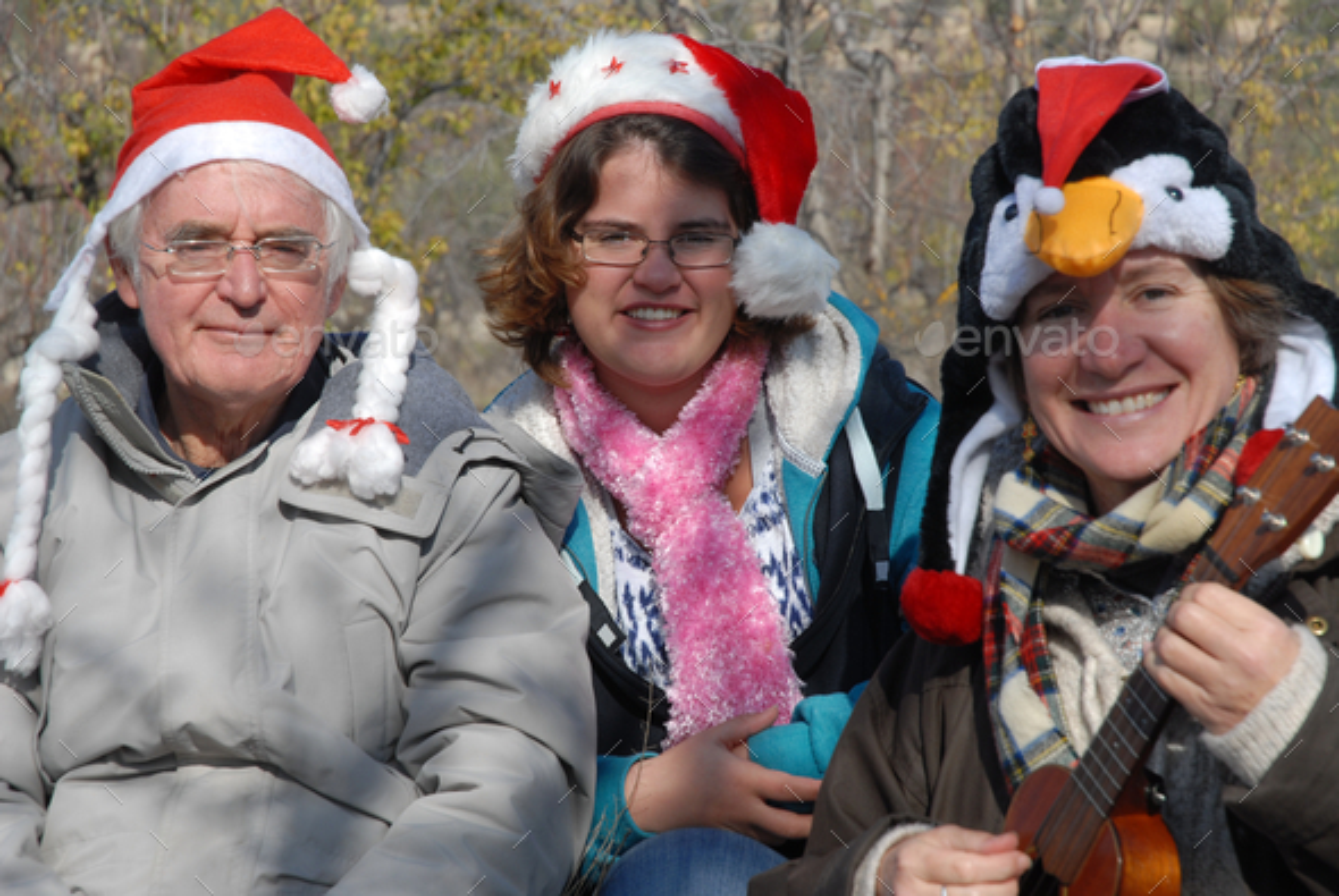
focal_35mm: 105
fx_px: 3910
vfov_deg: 13.1
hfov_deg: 19.4
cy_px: 448
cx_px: 670
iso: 100
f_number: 7.1
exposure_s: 1/250
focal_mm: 70
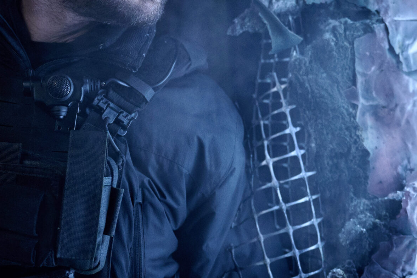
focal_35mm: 87
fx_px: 1007
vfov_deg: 15.5
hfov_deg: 23.4
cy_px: 41
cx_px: 251
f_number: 2.8
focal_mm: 40
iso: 3200
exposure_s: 1/160
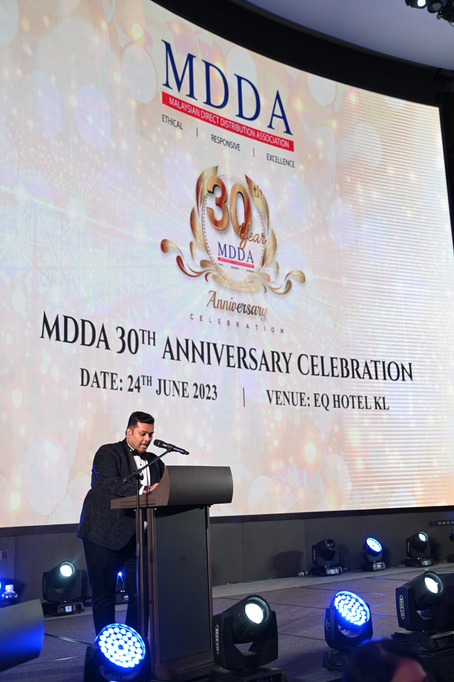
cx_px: 227
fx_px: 758
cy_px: 341
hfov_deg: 33.4
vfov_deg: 48.5
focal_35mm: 40
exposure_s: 1/80
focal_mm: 40
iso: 320
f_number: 2.8
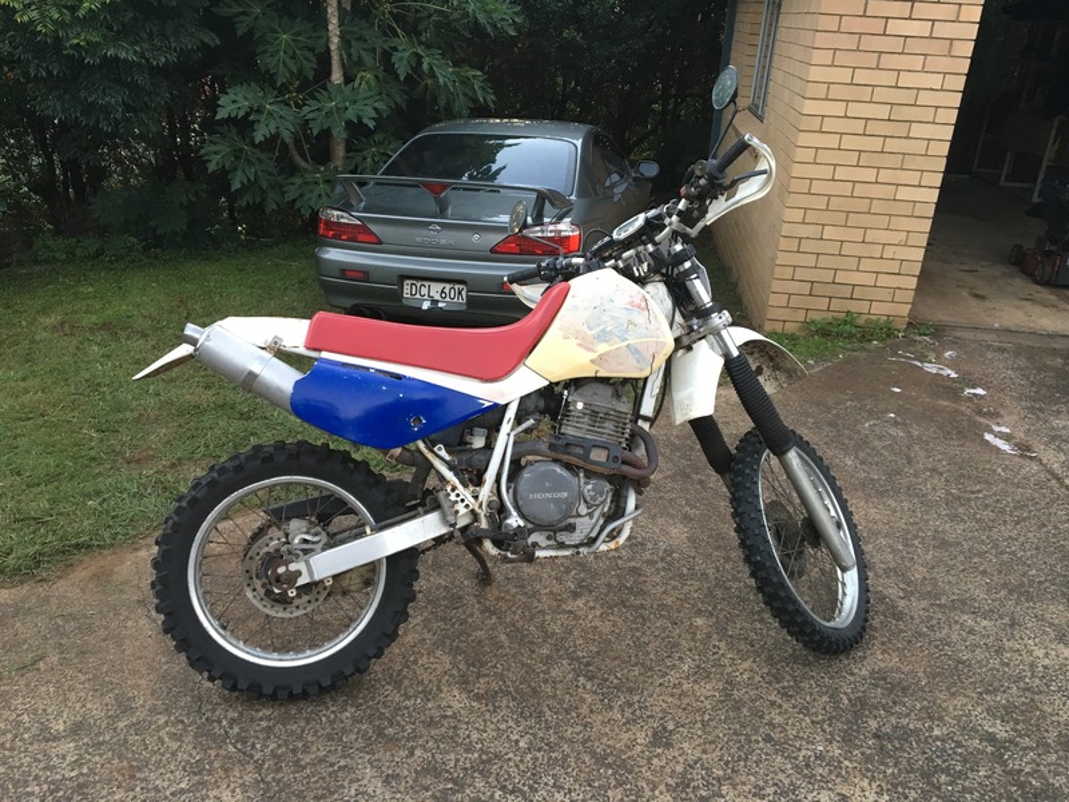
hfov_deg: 61.7
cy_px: 401
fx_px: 896
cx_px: 534
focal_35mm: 29
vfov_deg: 48.2
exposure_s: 1/33
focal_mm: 4.15
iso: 125
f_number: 2.2
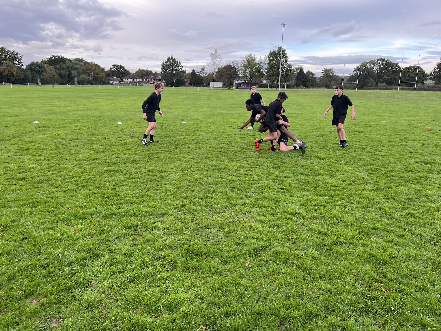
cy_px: 166
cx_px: 220
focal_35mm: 26
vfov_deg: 53.1
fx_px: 331
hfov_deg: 67.3
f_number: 1.6
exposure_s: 1/209
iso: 40
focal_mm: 5.1
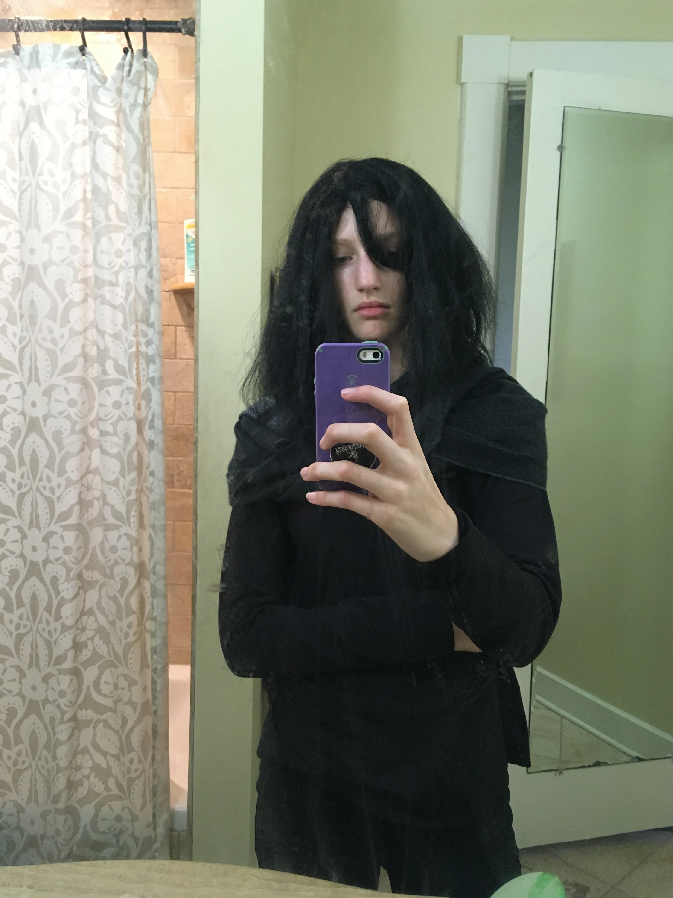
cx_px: 337
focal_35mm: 30
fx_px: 778
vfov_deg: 60.0
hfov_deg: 46.8
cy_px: 435
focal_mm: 4.15
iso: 250
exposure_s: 1/30
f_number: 2.2
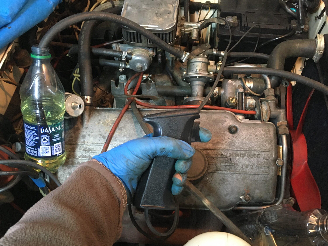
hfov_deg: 55.3
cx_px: 157
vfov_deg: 42.9
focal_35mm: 33
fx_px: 313
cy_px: 133
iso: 200
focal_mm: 4.15
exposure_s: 1/24
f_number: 2.2
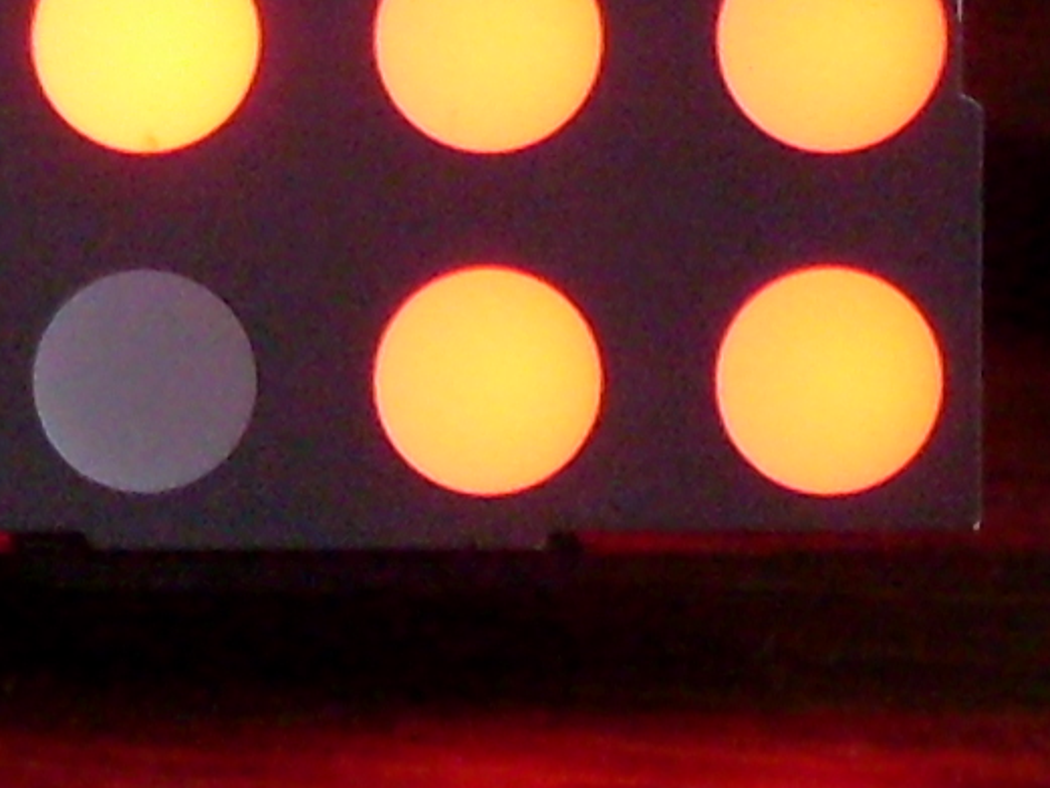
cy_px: -468
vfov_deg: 6.5
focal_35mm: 224
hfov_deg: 8.7
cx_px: -322
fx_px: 6796
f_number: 2.8
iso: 200
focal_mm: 6.3
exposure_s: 1/45
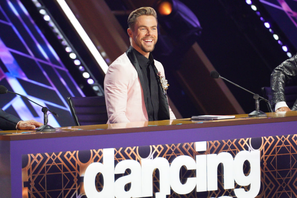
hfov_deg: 7.6
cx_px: 148
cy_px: 99
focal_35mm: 270
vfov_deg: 5.1
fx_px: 2228
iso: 4000
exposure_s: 1/250
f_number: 3.2
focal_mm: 180
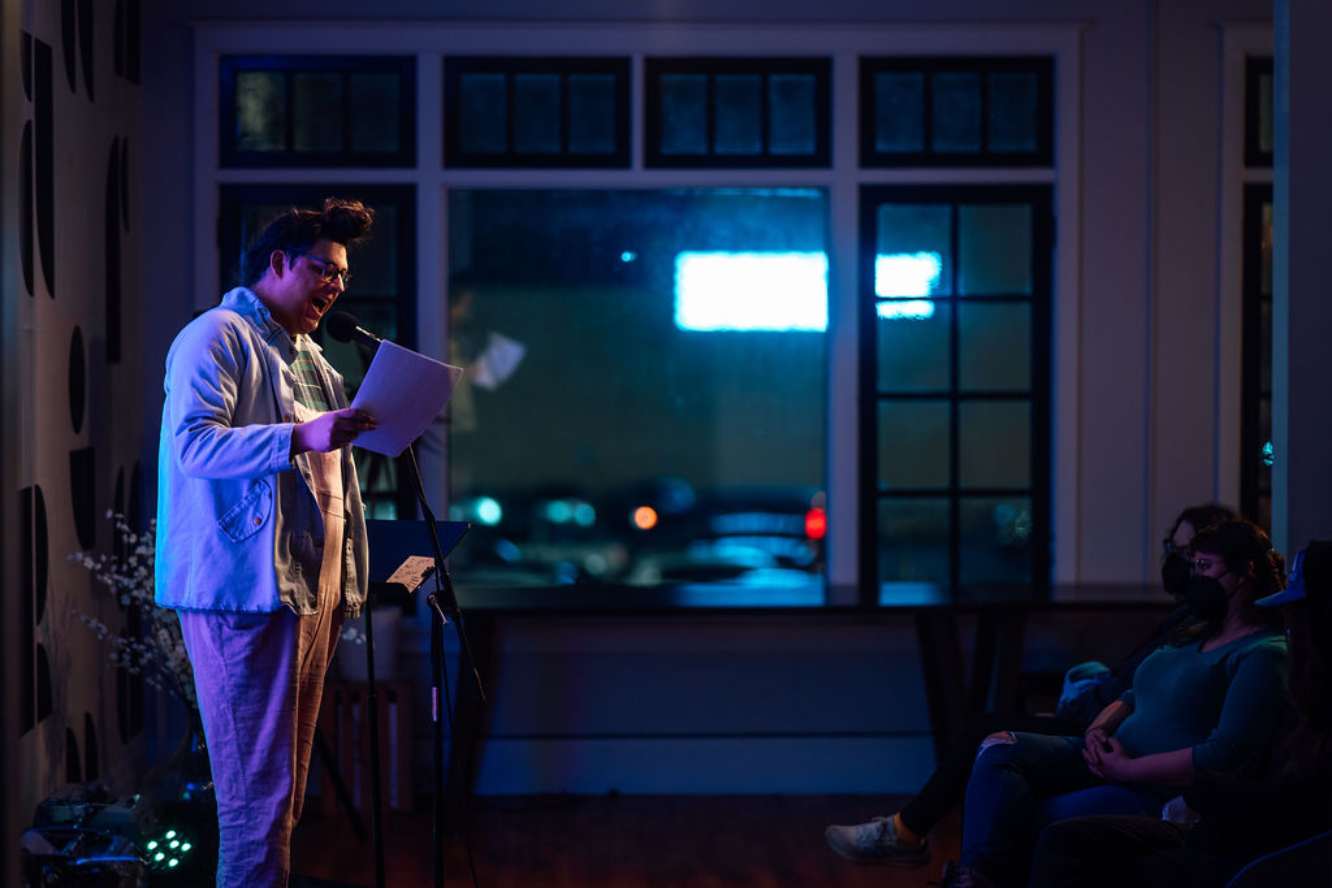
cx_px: 666
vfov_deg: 16.1
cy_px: 444
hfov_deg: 23.9
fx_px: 3145
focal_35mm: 85
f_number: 1.4
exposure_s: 1/100
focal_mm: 85
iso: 800
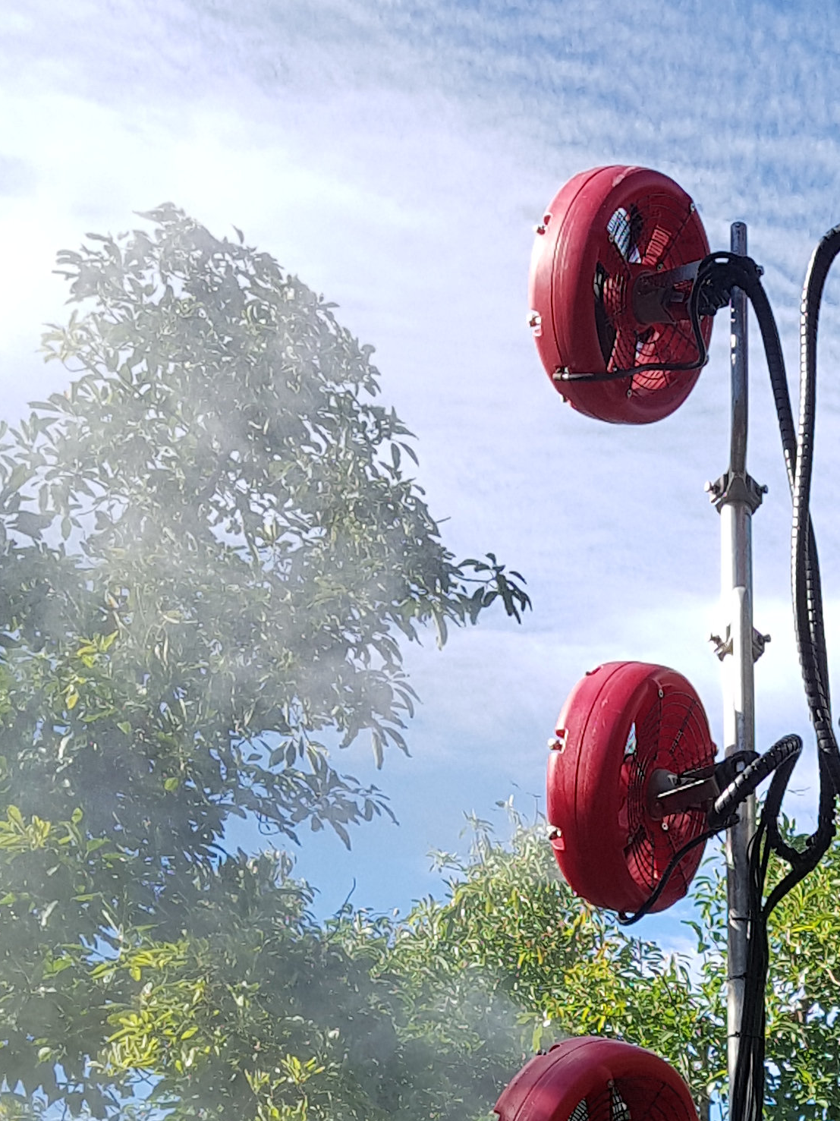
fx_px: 2298
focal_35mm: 71
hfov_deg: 19.8
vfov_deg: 24.4
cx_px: 919
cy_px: 1397
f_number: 1.7
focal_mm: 4.2
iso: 50
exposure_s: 1/1108
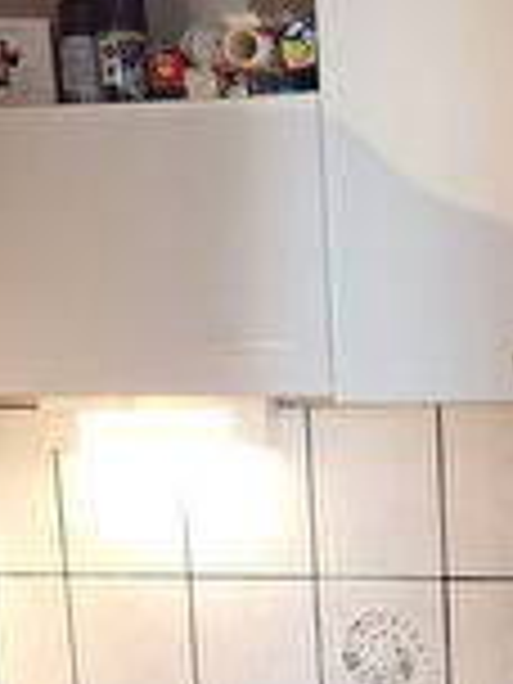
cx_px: 626
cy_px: 853
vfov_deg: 19.6
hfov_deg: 15.3
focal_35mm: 93
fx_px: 1838
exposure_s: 1/33.3
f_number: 1.8
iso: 160
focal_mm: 5.58
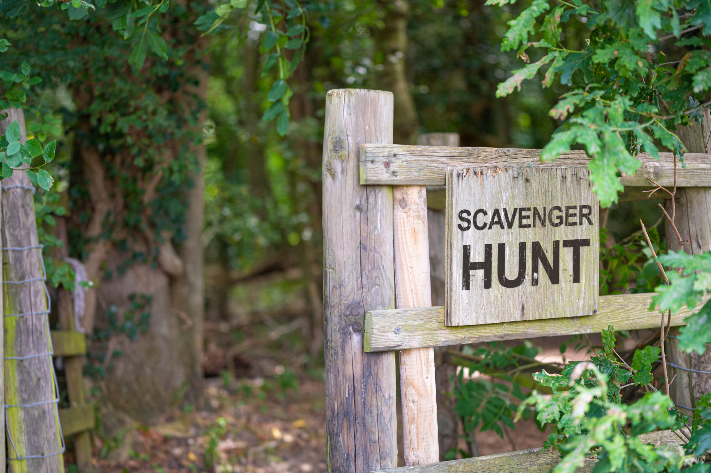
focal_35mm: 82
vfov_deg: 16.6
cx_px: 356
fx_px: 1618
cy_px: 236
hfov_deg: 24.8
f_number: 2.8
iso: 200
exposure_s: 1/125
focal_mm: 82
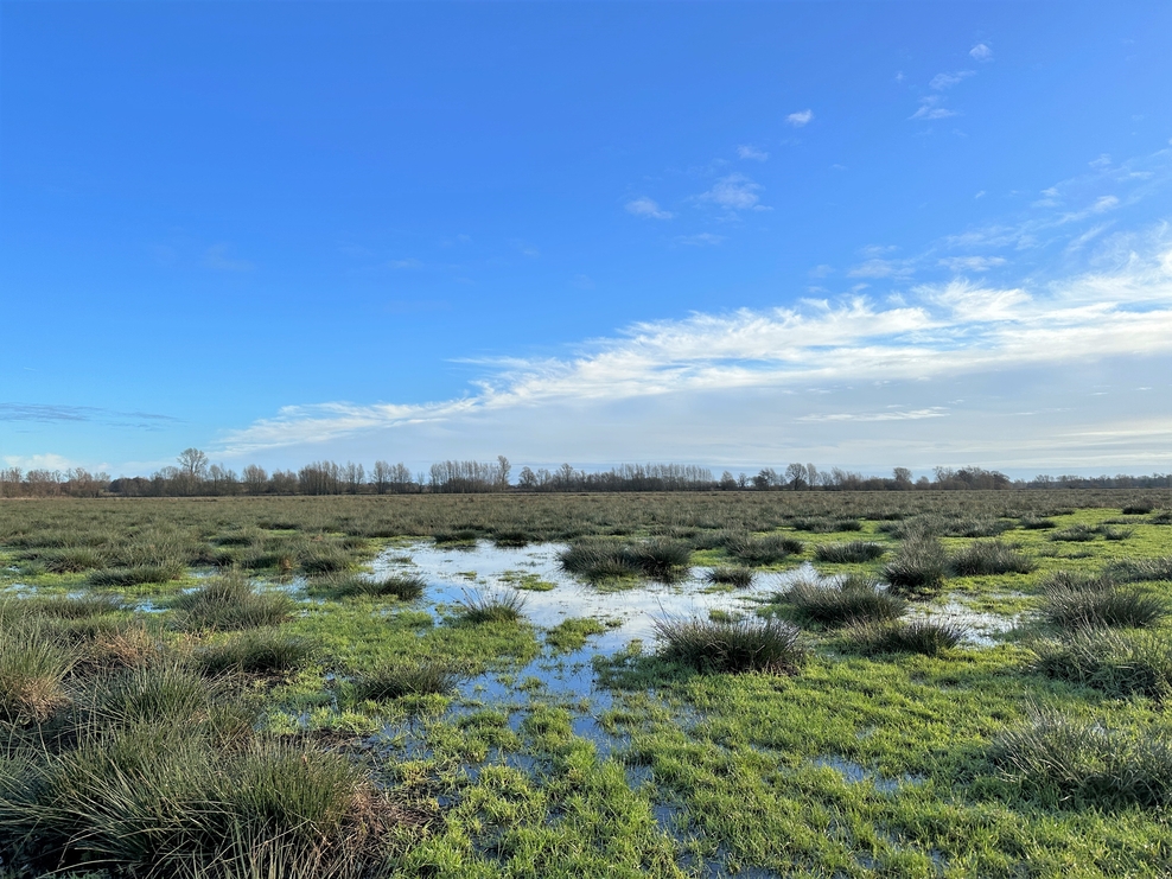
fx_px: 813
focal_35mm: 24
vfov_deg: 56.8
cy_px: 440
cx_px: 586
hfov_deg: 71.6
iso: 80
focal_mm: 6.86
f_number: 1.78
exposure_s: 1/3247
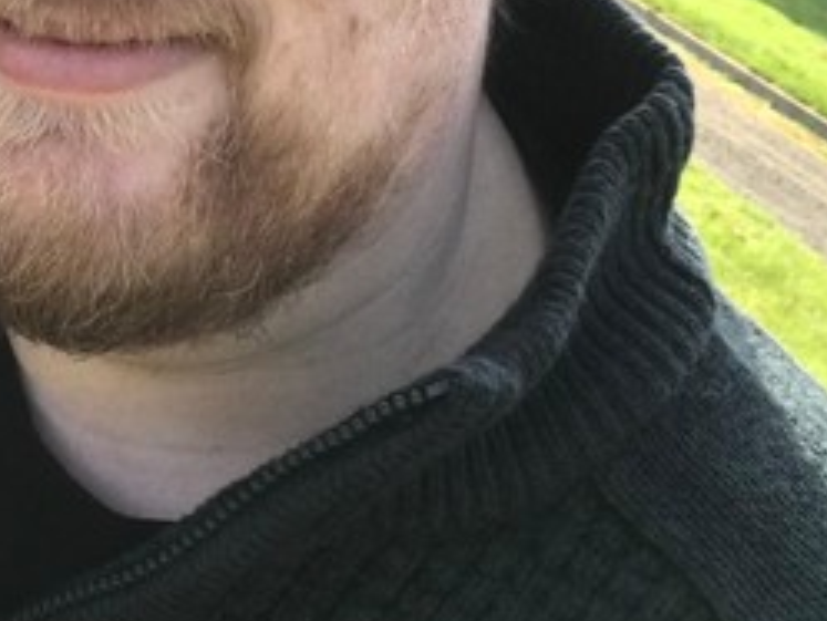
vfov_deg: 17.9
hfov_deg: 22.8
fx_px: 1960
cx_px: -15
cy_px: 139
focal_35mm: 82
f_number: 2.2
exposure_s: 1/232
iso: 25
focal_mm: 2.87
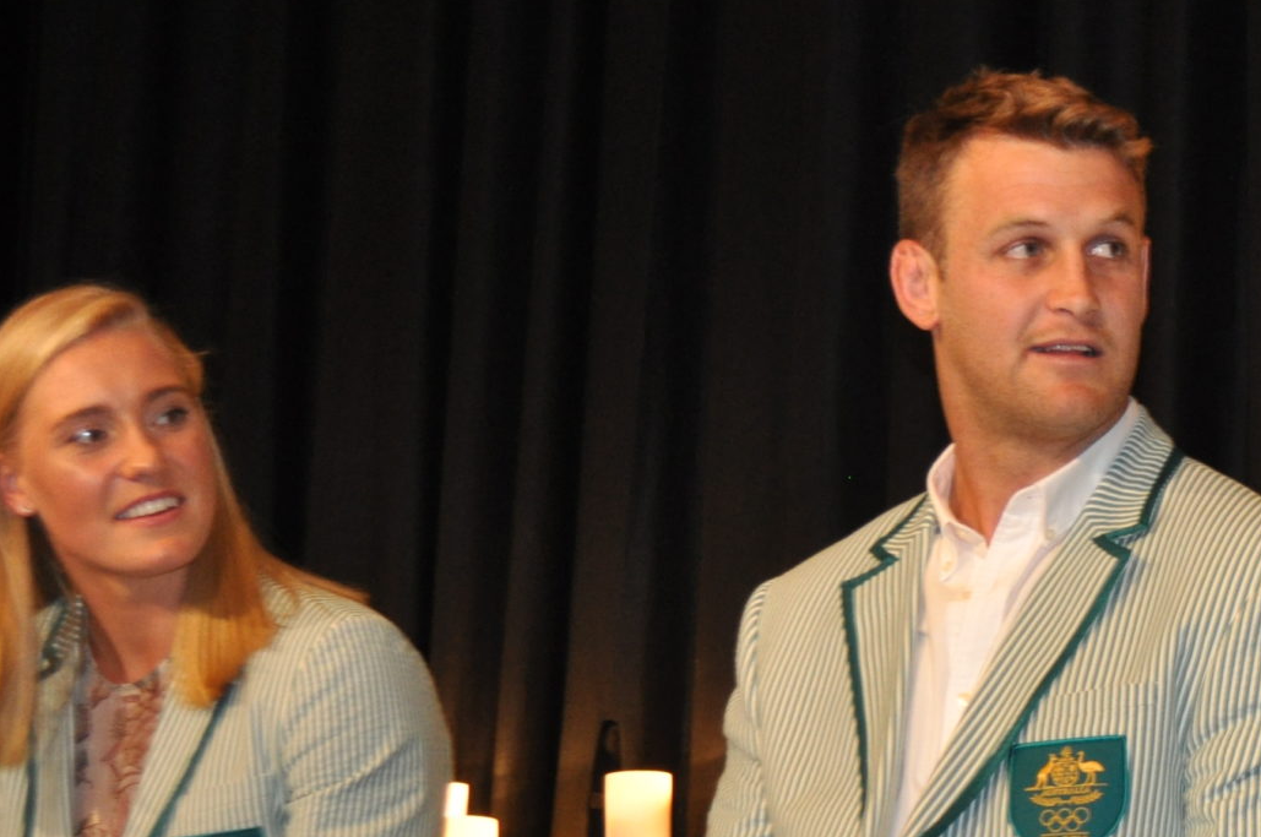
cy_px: 733
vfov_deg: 12.5
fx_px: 3786
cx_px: 1233
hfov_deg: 18.5
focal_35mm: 108
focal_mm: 29
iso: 800
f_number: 4.5
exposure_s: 1/60
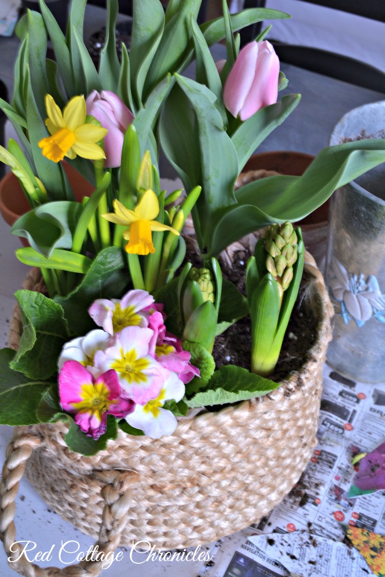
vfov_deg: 46.4
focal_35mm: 42
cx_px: 192
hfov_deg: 31.9
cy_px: 288
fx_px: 674
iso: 200
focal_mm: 28
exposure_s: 1/6
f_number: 6.3
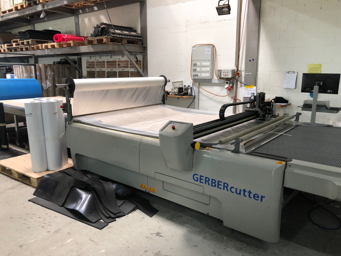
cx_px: 170
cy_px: 128
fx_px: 276
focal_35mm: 28
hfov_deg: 63.4
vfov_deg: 49.7
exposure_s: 1/20
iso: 40
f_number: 1.8
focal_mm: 4
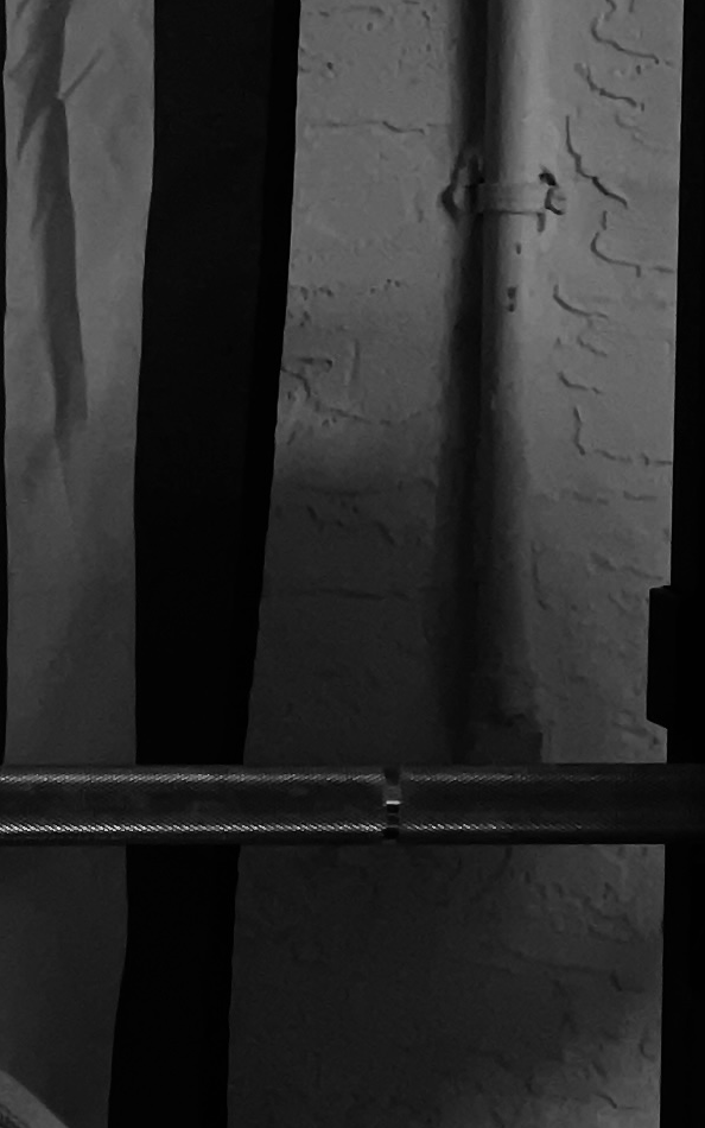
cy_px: 971
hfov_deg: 5.5
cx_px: -685
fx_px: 7191
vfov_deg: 8.9
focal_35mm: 234
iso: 160
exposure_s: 1/99
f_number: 2
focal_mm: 6
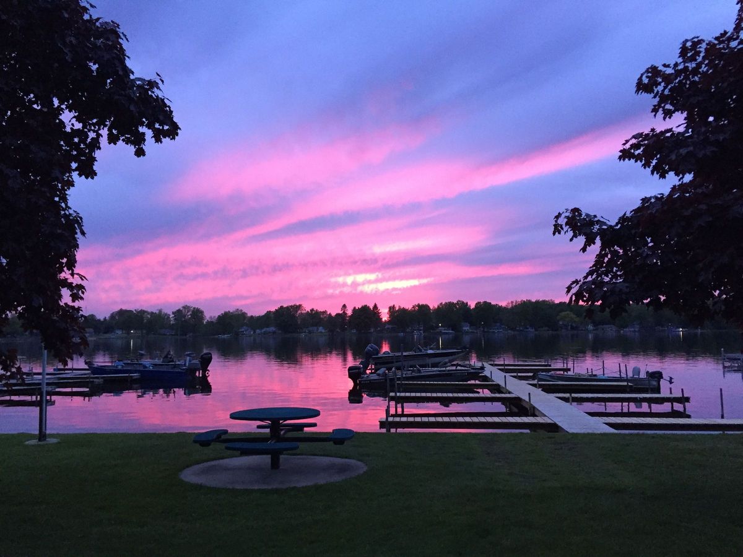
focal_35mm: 29
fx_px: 622
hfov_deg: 61.7
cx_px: 372
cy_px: 278
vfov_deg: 48.2
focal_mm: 4.15
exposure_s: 1/24
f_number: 2.2
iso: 250
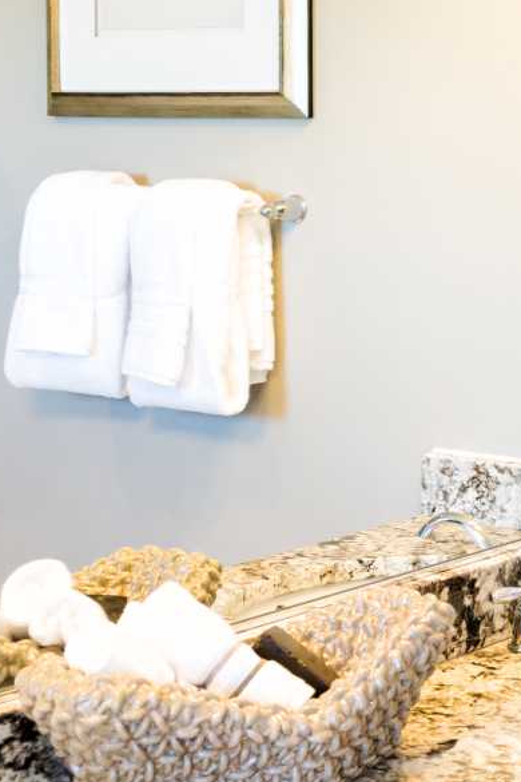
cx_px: 773
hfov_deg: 15.1
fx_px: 1823
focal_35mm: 84
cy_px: 246
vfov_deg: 24.1
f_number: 4
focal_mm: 24
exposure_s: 1/160
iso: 400
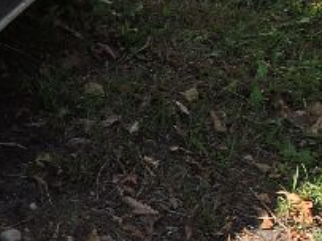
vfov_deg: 12.2
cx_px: -465
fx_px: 1125
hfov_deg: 12.5
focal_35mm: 121
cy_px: 117
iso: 100
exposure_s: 1/500
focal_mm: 4.3
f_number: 3.3
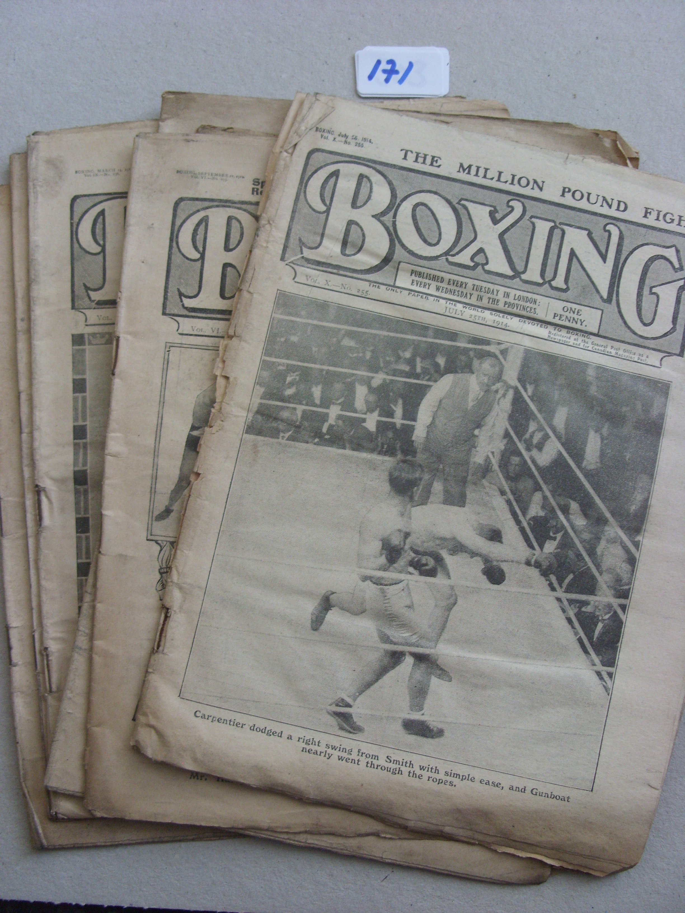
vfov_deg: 49.0
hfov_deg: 37.7
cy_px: 456
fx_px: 1003
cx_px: 342
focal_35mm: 38
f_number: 2.8
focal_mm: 6.3
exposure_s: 1/30
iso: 100
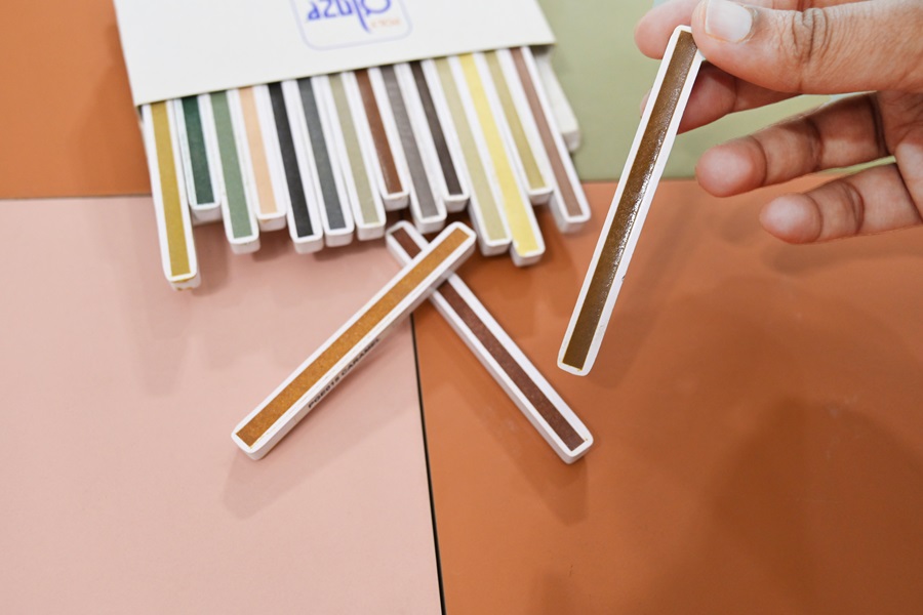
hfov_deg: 55.8
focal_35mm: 34
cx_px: 462
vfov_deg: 38.9
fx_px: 872
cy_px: 308
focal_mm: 34
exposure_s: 1/160
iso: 1600
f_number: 5.6
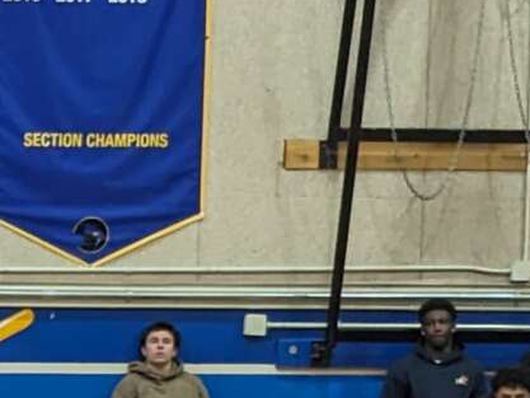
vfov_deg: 5.0
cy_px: 792
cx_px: -956
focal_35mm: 295
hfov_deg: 6.3
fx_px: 4518
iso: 193
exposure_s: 1/201
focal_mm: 6.81
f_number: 1.85
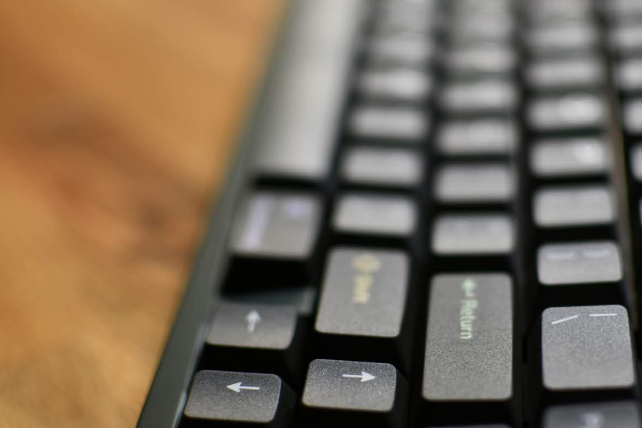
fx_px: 1284
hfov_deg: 27.8
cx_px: 443
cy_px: 252
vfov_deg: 18.9
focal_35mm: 72
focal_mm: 35
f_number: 1.8
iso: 100
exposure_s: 1/60
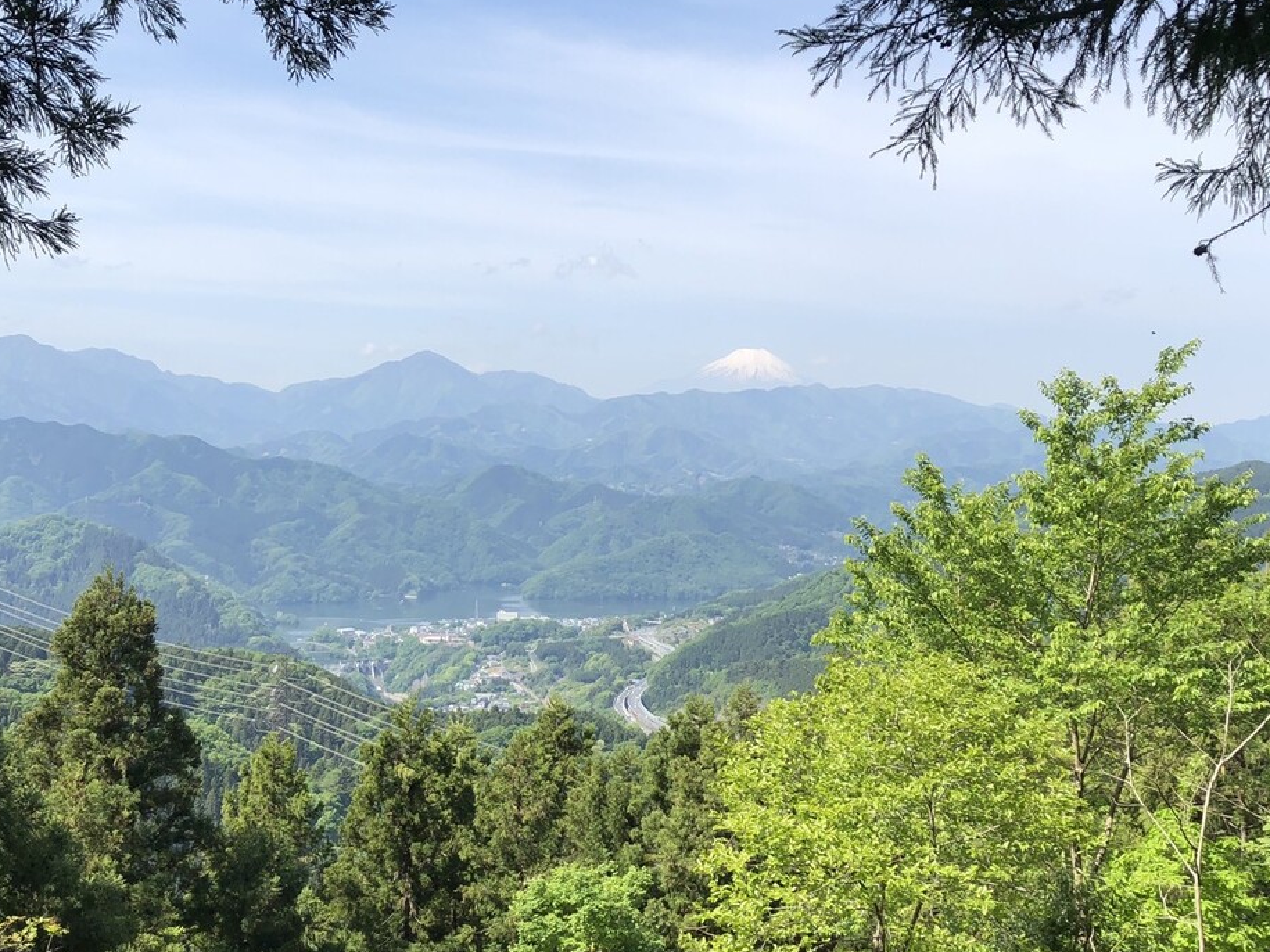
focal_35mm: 44
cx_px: 550
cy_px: 464
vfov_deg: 32.9
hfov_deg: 42.9
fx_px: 1614
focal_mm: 3.99
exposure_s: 1/1799
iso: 20
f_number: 1.8
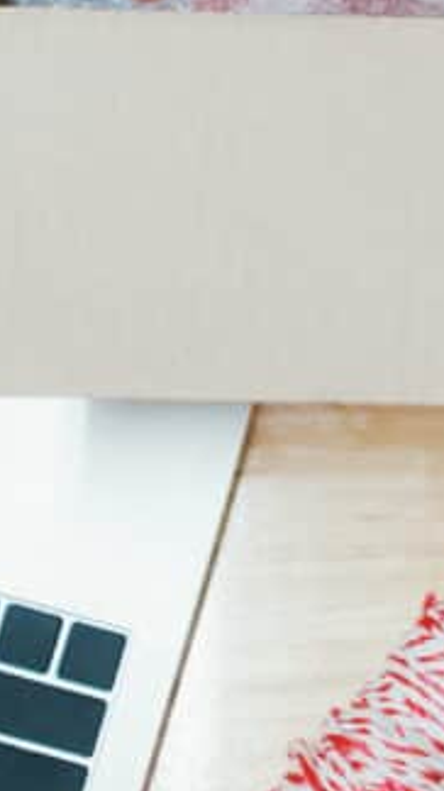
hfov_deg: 10.3
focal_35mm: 116
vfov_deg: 18.2
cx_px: 522
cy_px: 67
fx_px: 2430
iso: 400
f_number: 1.4
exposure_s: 1/125
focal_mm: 23
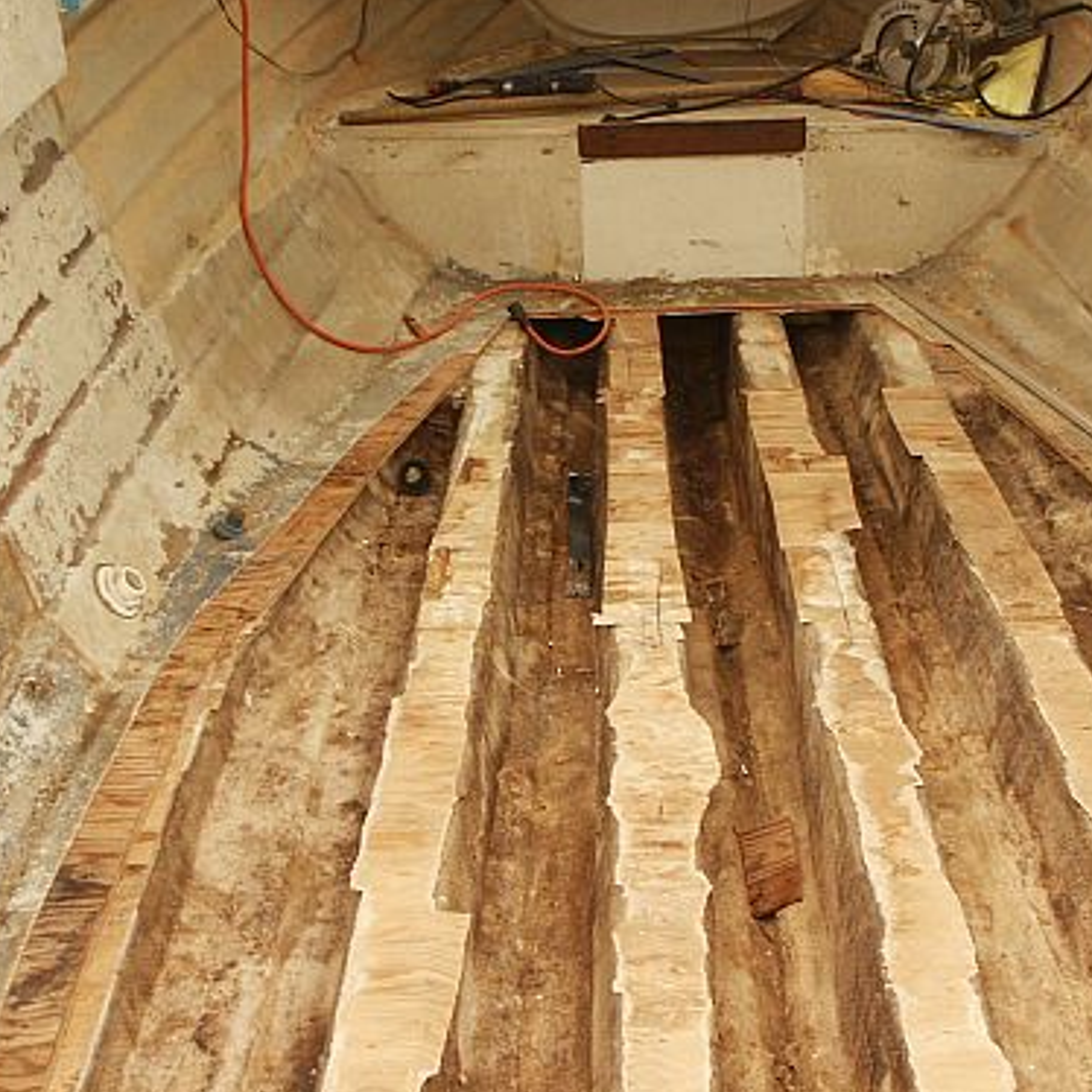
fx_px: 1999
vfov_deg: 30.5
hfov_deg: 30.5
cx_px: 663
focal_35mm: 56
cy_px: 458
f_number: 3
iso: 64
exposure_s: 1/45
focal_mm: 7.79
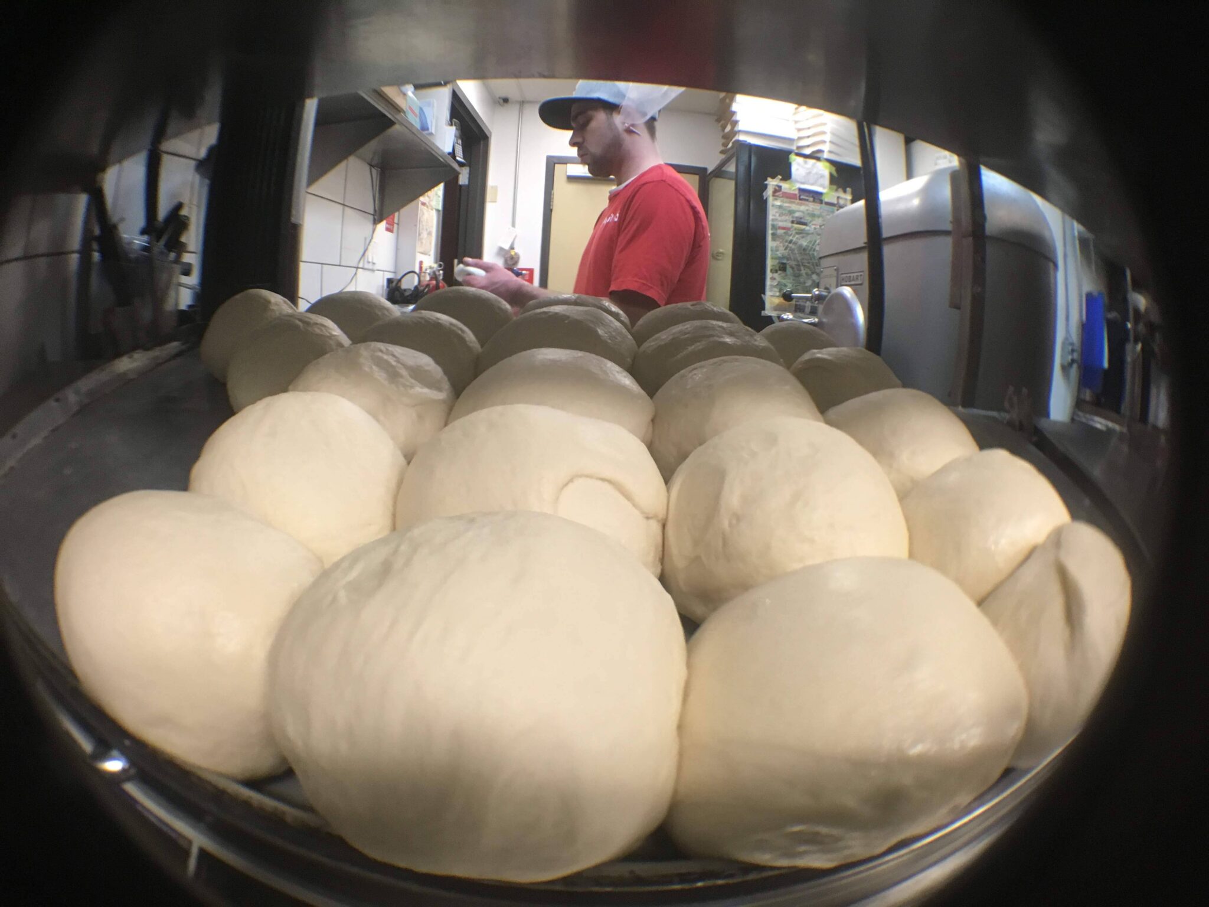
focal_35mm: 29
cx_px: 604
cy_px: 454
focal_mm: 4.15
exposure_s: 1/30
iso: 125
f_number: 2.2
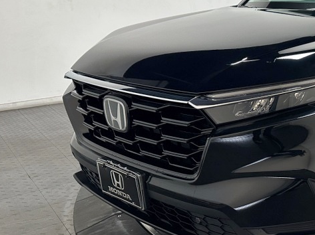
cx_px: 326
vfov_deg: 28.0
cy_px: 114
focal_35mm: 52
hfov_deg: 33.3
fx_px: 473
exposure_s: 1/60
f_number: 1.78
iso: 320
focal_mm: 6.86
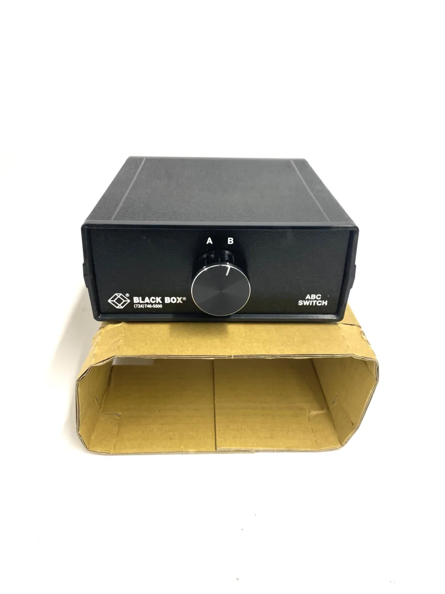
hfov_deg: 53.1
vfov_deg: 67.3
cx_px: 222
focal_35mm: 26
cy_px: 297
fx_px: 446
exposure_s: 1/60
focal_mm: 4.25
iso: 64
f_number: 1.8
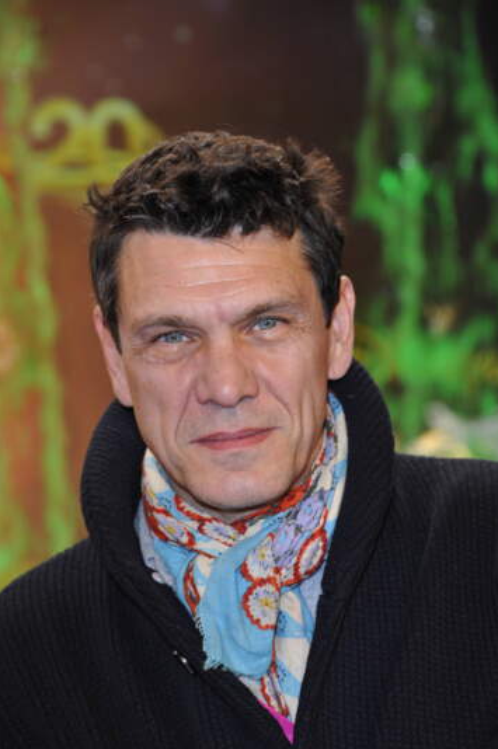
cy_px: 410
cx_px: 232
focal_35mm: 163
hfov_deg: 8.4
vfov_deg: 12.6
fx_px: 3389
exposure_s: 1/100
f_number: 6.3
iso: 640
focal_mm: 145
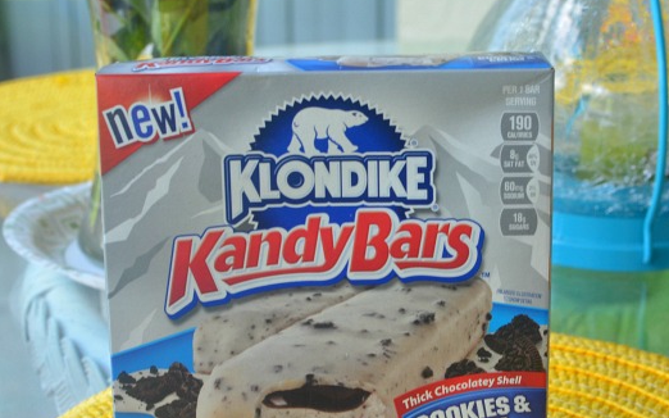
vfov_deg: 17.0
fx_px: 1399
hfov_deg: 26.9
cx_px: 334
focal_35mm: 77
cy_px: 258
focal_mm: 35
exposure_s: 1/60
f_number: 5
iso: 400
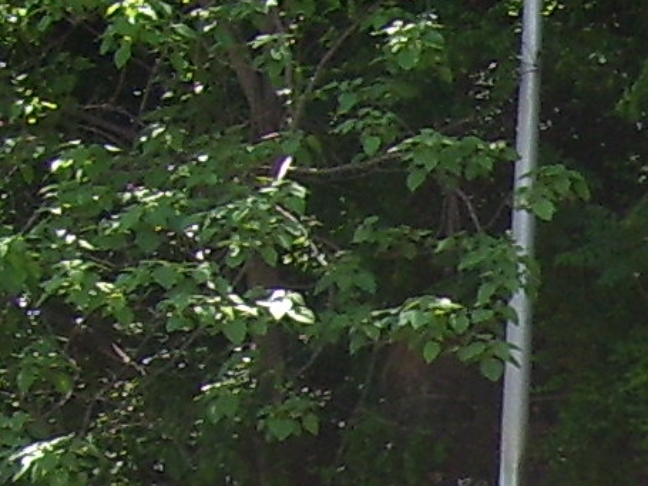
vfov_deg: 6.1
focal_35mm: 238
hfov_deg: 7.8
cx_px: 1522
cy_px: 788
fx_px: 4454
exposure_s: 1/250
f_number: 3
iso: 80
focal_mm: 7
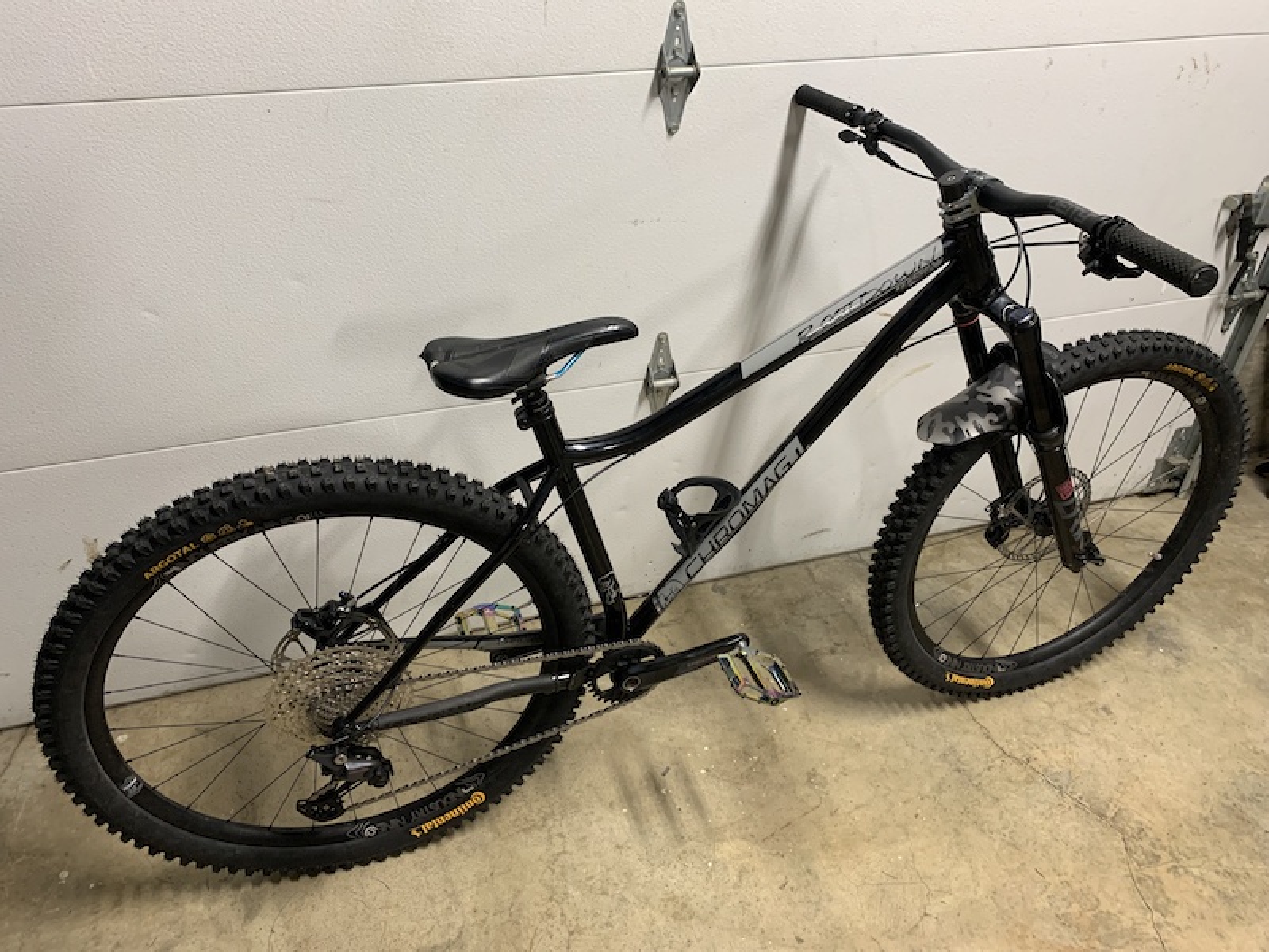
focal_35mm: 26
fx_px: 953
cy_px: 476
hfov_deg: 67.3
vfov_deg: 53.1
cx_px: 634
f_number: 1.8
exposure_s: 1/60
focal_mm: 4.25
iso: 250
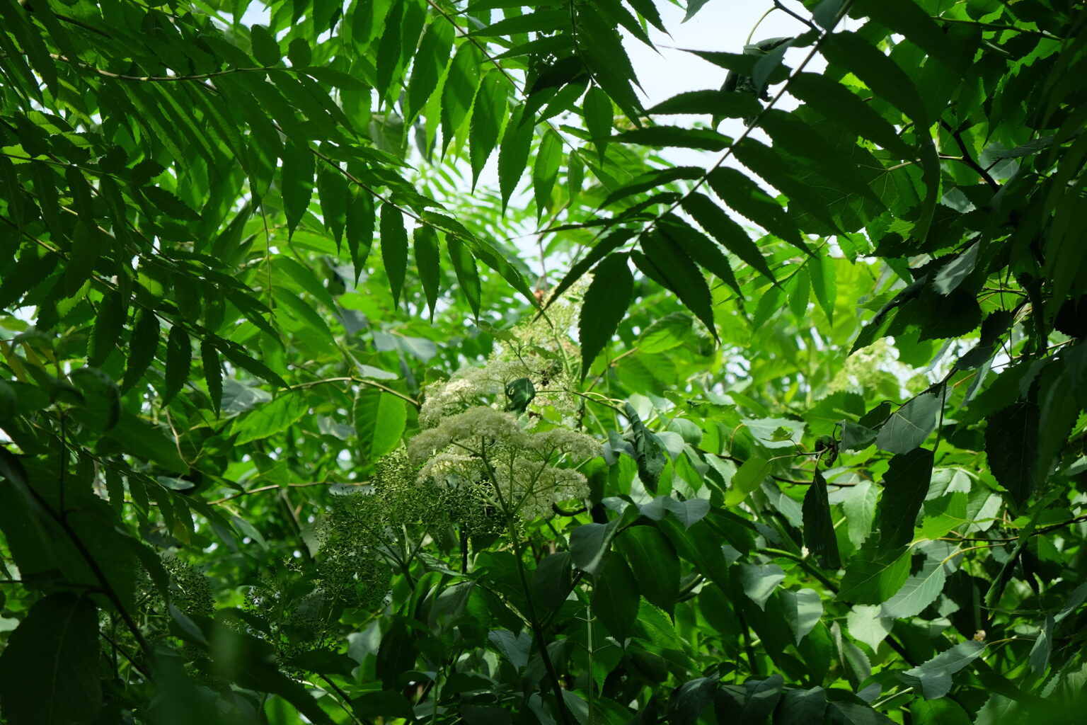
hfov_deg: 24.5
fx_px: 2506
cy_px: 362
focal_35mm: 83
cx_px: 544
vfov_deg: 16.5
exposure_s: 1/400
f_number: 6.4
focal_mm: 55
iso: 400
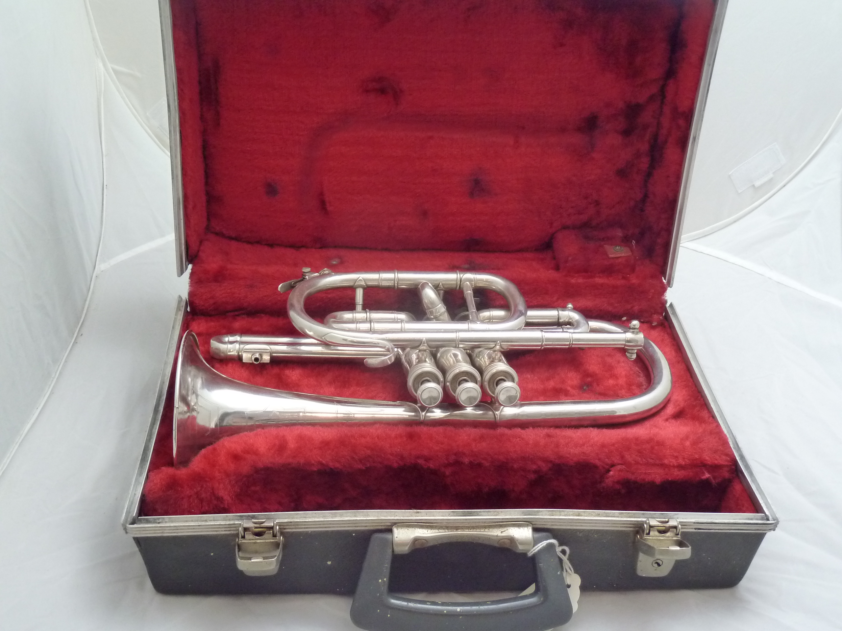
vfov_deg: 36.0
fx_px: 973
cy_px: 316
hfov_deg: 46.8
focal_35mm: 40
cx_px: 421
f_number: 3.6
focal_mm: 6.5
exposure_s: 1/15
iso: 400
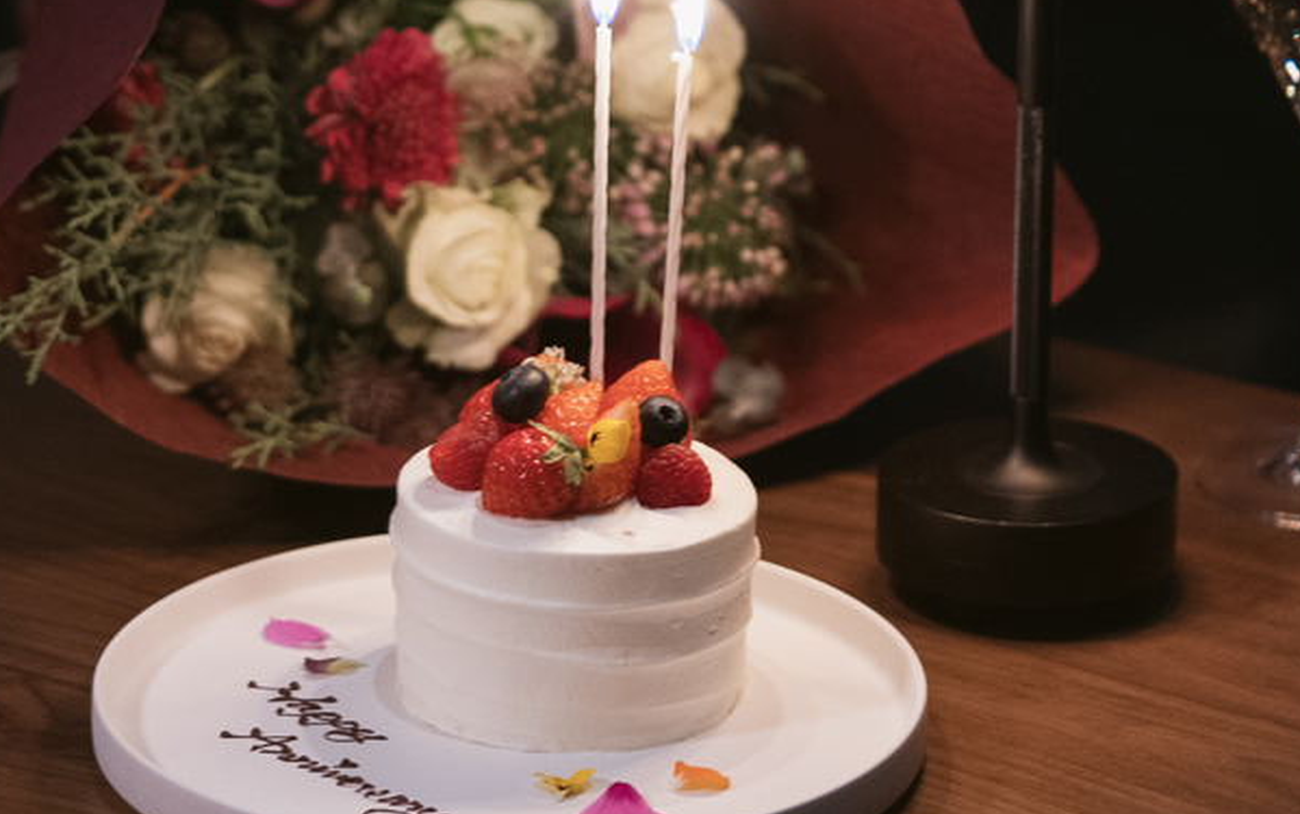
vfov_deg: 6.7
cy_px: 101
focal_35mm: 196
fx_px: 6947
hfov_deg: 10.7
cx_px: 388
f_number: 2.8
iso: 4000
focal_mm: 90
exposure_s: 1/50
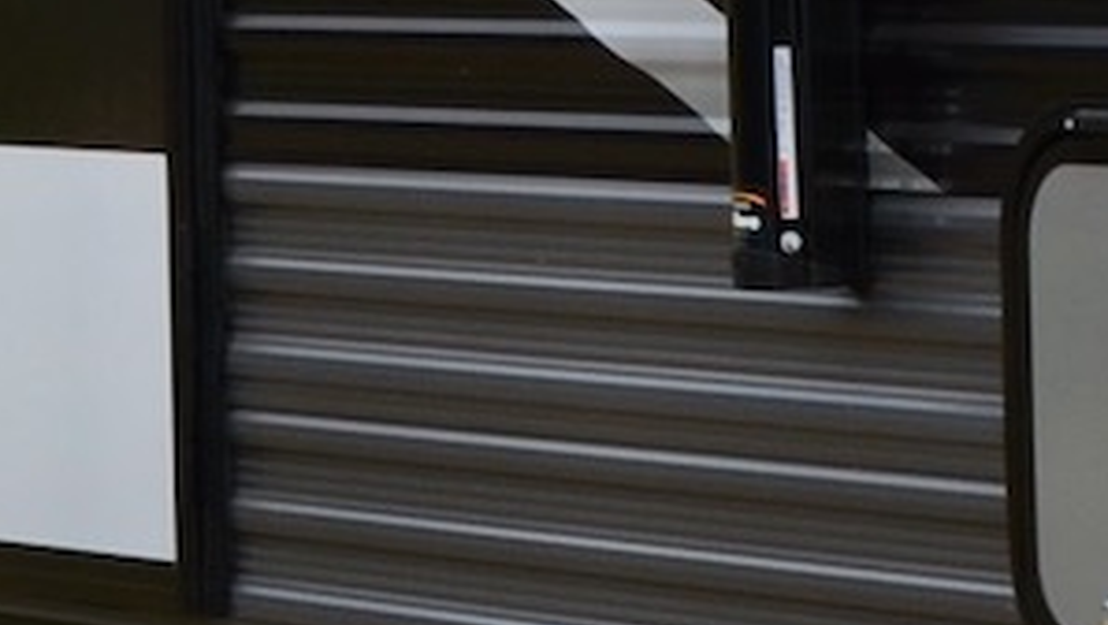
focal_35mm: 303
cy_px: -257
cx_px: 1591
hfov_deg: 7.0
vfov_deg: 4.0
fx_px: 8907
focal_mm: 32
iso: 100
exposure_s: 1/200
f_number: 9
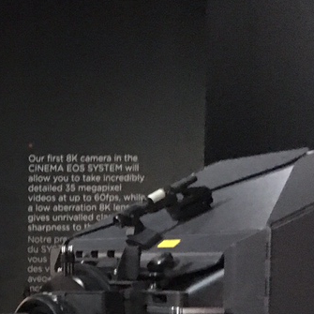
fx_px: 1006
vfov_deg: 17.3
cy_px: 315
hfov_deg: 15.4
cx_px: -246
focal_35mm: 98
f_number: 2.2
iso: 320
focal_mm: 4.15
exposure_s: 1/17
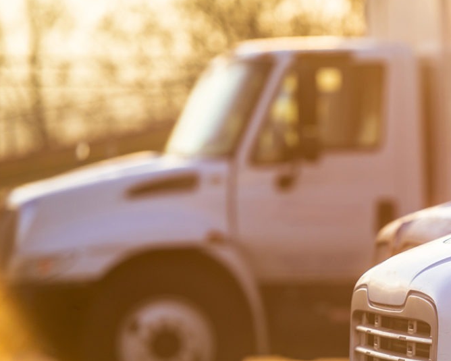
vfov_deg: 4.4
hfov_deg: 5.4
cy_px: 207
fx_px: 4754
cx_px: 509
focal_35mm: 356
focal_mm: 165
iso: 320
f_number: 2.8
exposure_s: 1/4000
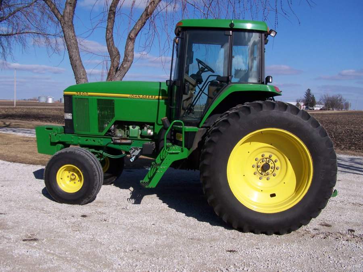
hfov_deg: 49.0
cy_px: 136
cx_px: 182
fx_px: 398
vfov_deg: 37.7
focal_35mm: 38
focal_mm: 6.3
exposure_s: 1/500
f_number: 5.6
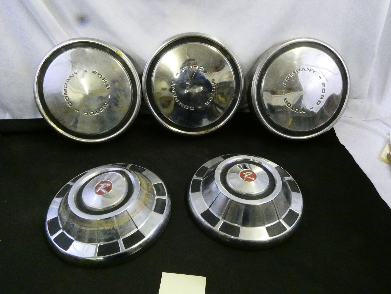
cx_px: 196
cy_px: 147
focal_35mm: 24
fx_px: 271
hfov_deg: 71.6
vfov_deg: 56.8
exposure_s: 1/40
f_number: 8
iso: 1600
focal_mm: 4.3
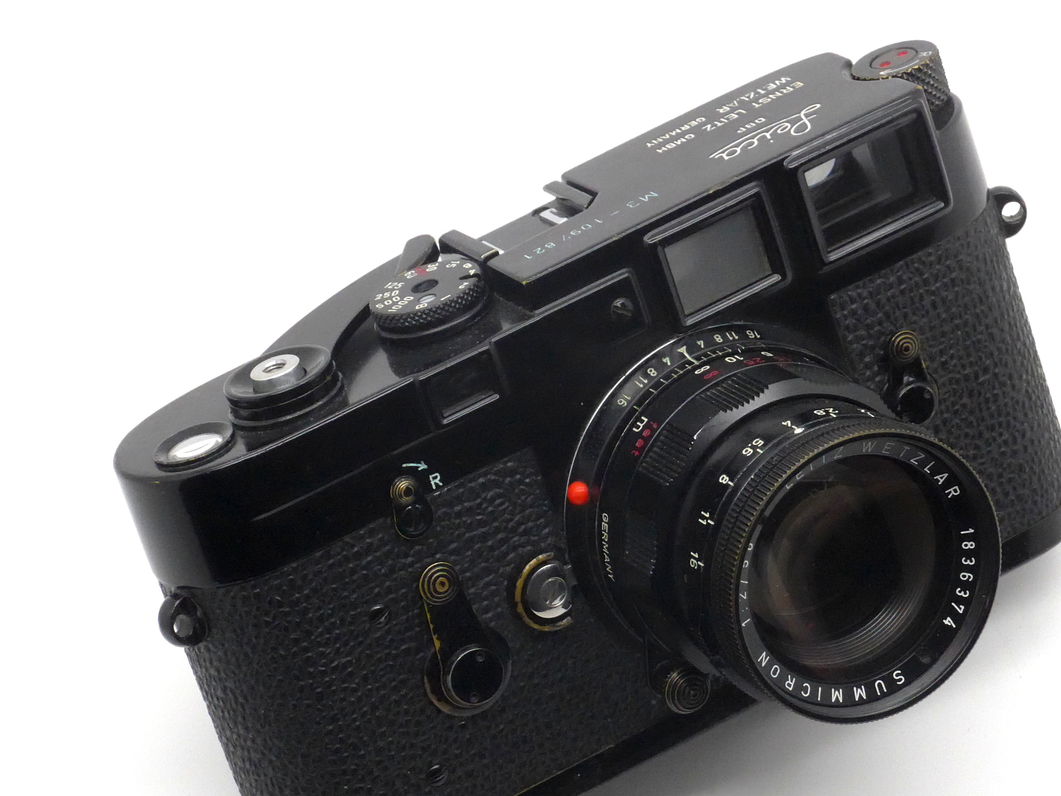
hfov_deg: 12.3
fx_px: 4904
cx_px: 614
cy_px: 510
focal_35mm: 160
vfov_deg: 9.3
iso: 800
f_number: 8
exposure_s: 1/200
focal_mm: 25.7
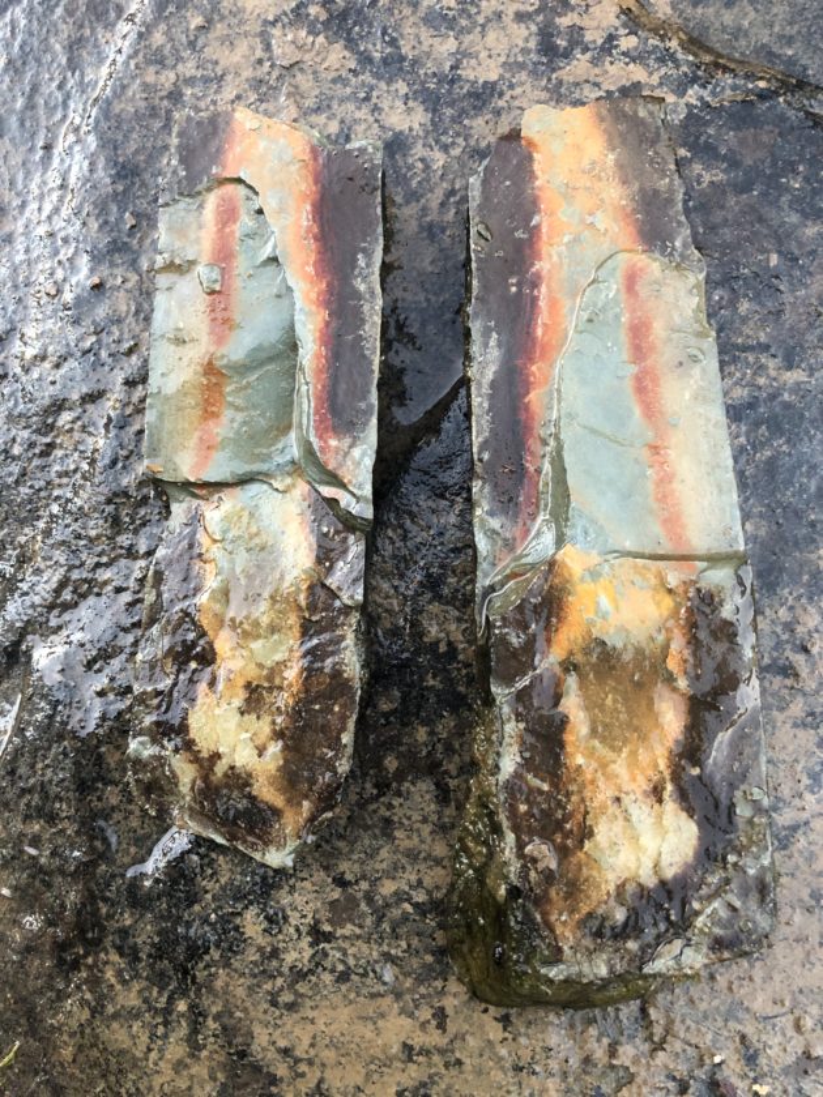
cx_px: 412
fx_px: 888
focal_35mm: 28
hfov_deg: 49.7
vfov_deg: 63.4
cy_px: 548
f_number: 1.8
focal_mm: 4
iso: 100
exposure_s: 1/13
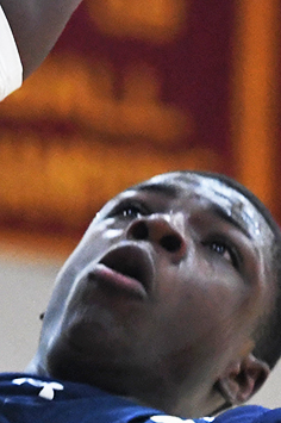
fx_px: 7144
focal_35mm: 609
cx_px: 311
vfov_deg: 3.4
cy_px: 409
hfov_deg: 2.3
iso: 3200
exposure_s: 1/500
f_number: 2.8
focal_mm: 120
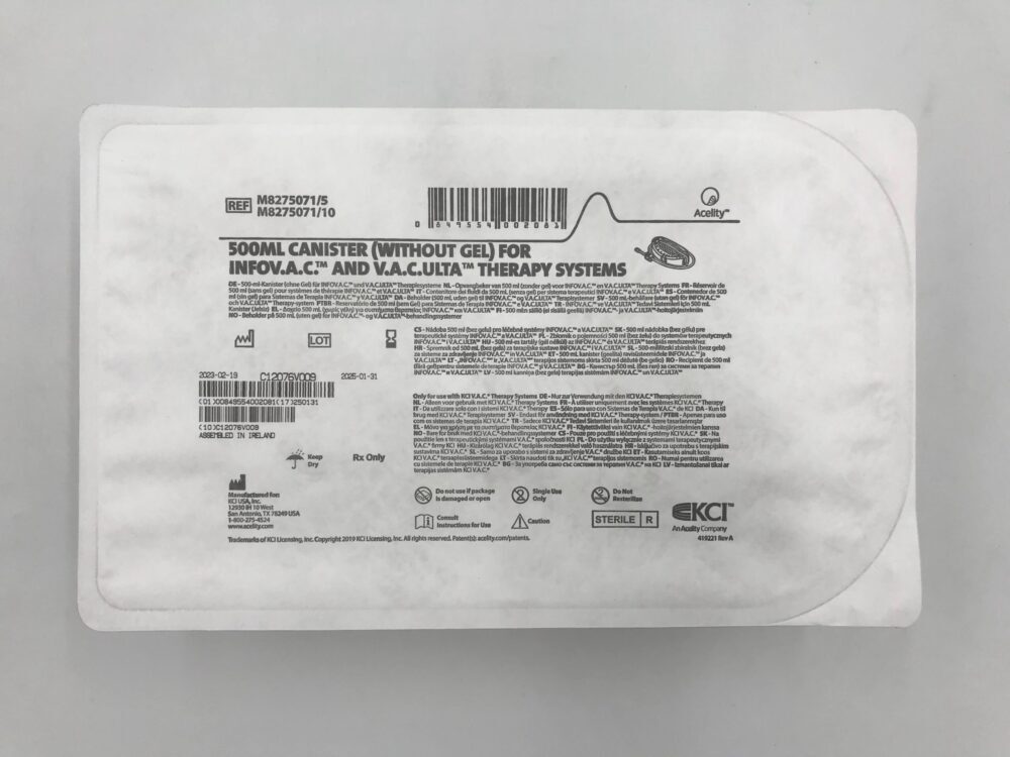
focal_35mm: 28
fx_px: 817
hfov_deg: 63.4
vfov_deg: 49.7
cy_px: 378
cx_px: 505
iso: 20
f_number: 1.8
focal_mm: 3.99
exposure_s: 1/324
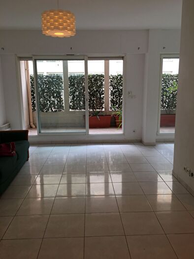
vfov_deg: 61.6
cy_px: 130
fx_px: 217
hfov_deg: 48.2
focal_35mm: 29
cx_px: 97
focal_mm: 4.15
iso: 32
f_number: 2.2
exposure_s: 1/33
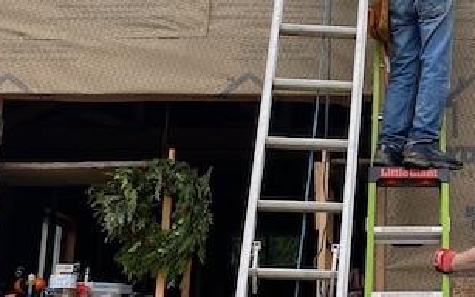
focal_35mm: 92
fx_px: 1191
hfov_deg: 21.6
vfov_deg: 14.0
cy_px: 0
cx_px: 500
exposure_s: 1/272
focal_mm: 4.25
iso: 32
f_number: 1.8
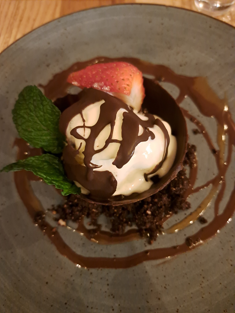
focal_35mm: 24
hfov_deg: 56.8
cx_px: 118
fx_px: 217
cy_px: 156
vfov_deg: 71.6
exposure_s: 1/20
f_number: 1.8
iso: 1600
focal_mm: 5.23
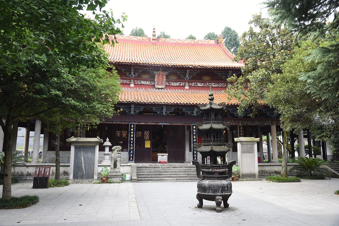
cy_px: 113
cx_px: 170
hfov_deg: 61.9
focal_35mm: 30
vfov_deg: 43.6
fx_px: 283
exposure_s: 1/40
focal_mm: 30
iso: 250
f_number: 7.1
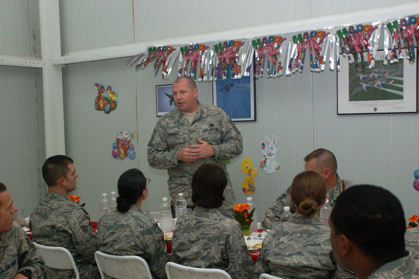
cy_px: 140
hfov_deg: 38.9
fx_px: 593
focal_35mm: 51
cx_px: 210
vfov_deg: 26.4
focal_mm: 34
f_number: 5
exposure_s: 1/60
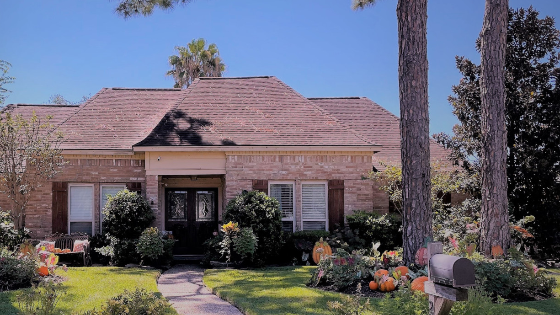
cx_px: 195
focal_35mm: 37
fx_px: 549
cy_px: 158
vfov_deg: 32.0
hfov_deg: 53.1
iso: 32
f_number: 1.6
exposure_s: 1/1855
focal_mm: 4.2
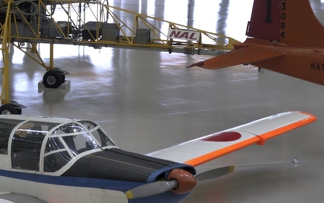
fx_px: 1961
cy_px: 192
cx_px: 9
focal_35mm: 222
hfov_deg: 9.4
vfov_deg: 5.9
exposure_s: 1/25
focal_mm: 101
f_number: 13
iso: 640
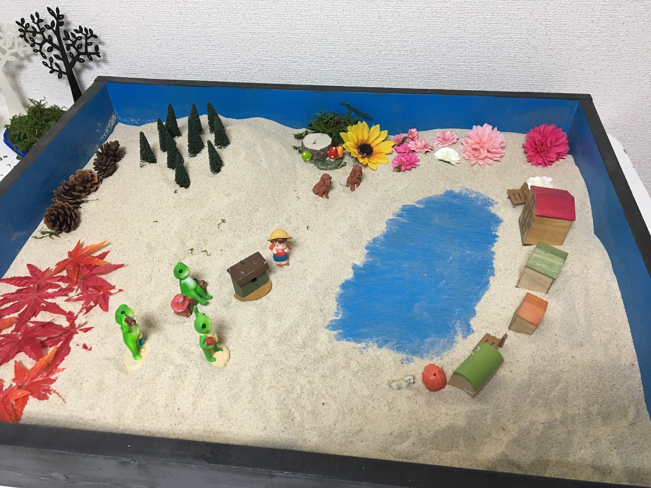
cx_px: 326
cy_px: 244
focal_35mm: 29
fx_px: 545
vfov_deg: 48.2
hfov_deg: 61.7
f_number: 2.2
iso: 160
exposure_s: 1/33
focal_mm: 4.15
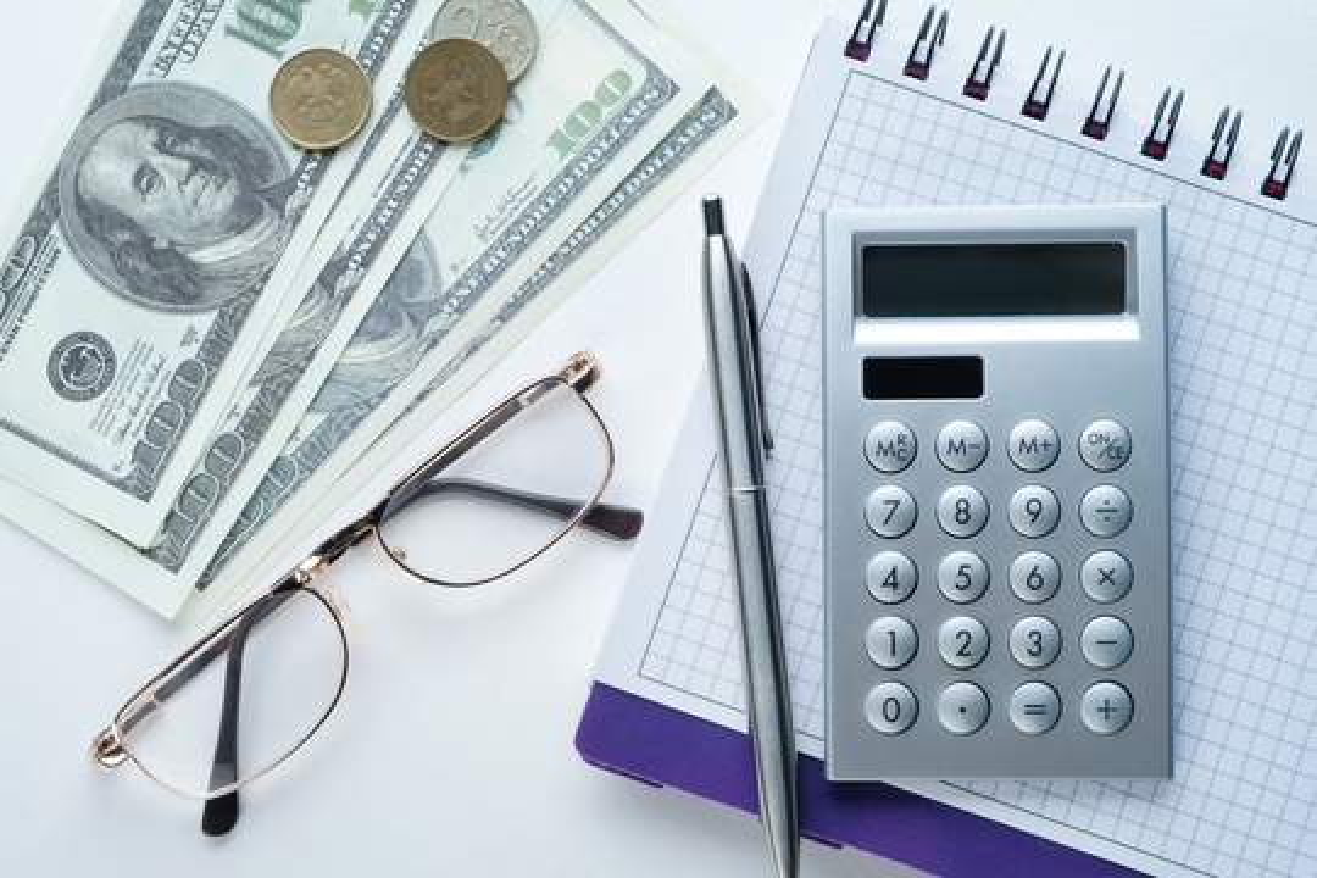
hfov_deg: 24.5
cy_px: 439
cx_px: 658
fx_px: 3036
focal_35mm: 83
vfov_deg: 16.5
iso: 200
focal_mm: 55
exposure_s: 1/160
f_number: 16
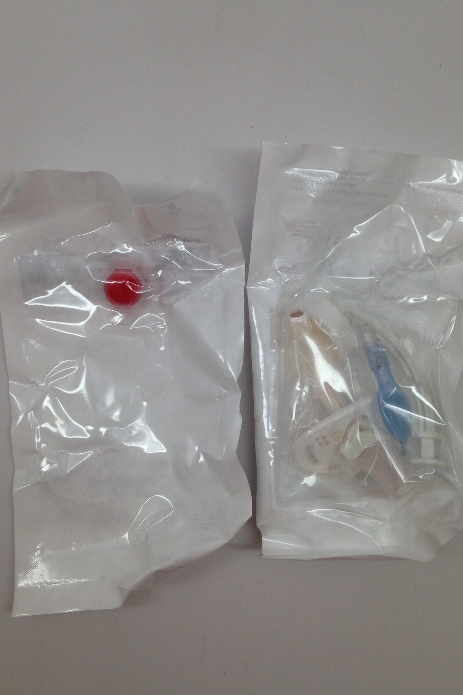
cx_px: 240
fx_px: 675
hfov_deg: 37.9
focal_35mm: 35
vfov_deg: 54.4
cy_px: 344
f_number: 2.4
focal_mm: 4.12
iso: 50
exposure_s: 1/120
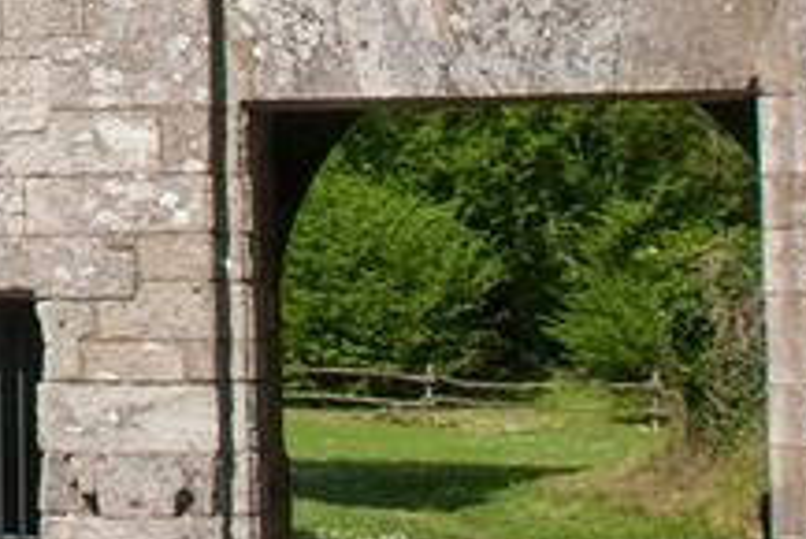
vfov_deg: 9.4
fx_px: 3153
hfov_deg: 13.4
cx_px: -535
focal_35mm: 141
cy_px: -375
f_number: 8
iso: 400
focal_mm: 17
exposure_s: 1/400
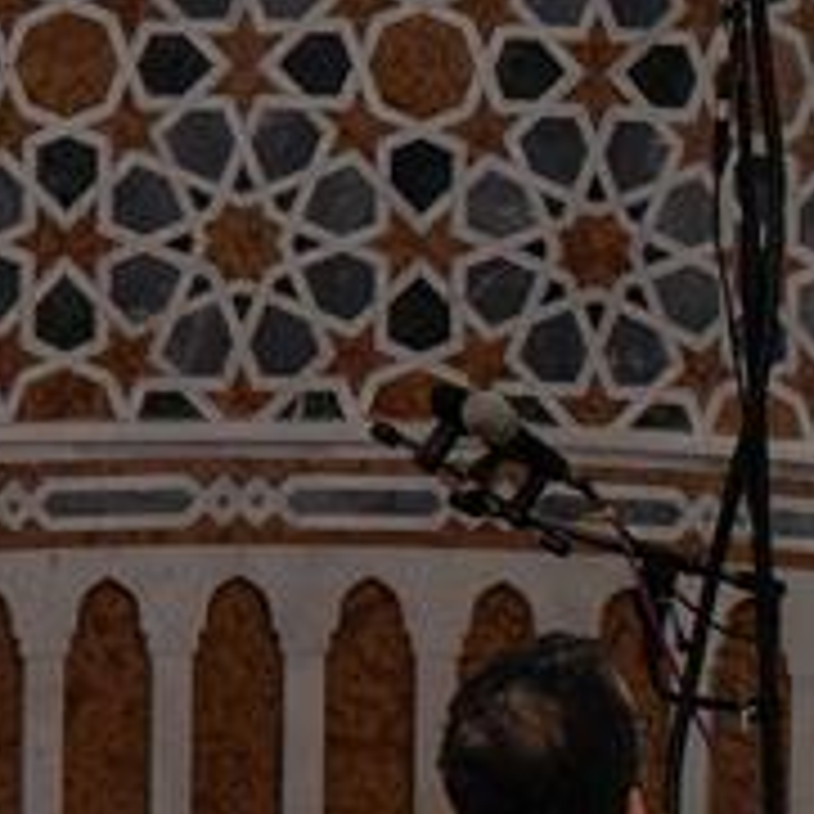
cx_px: 3094
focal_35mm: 840
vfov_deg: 2.1
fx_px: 22348
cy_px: 479
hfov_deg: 2.1
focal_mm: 75
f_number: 5
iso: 800
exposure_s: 1/125
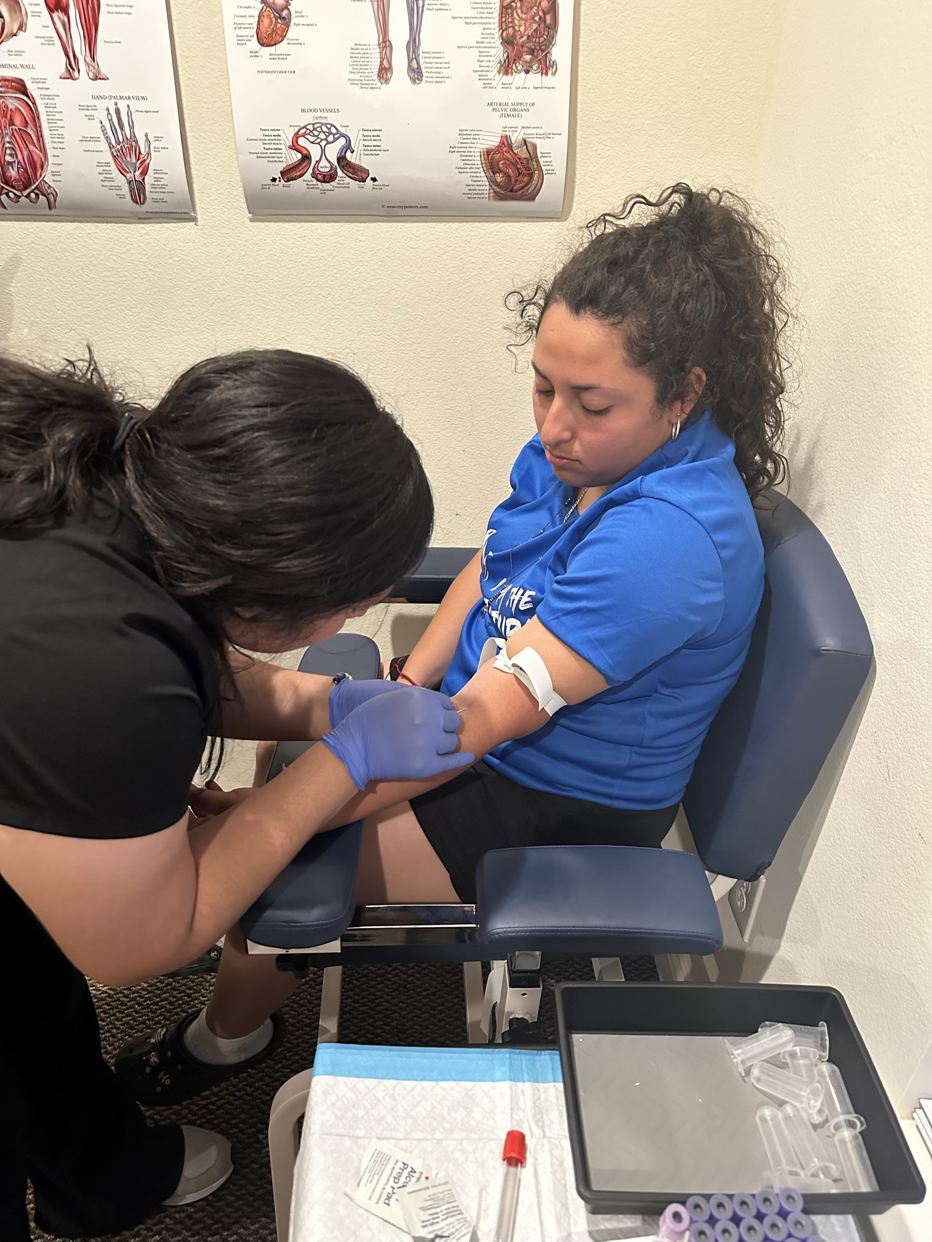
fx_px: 862
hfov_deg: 56.8
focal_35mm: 24
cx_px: 466
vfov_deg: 71.6
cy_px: 621
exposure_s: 1/60
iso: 800
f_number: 1.78
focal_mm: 6.86
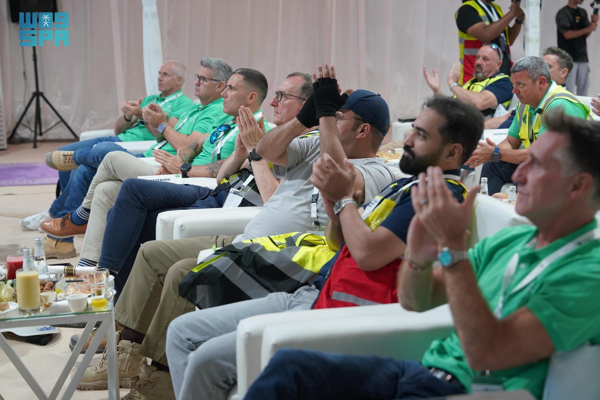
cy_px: 200
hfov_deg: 28.8
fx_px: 1167
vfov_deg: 19.5
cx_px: 300
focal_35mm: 70
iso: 1600
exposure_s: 1/160
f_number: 4
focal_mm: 70
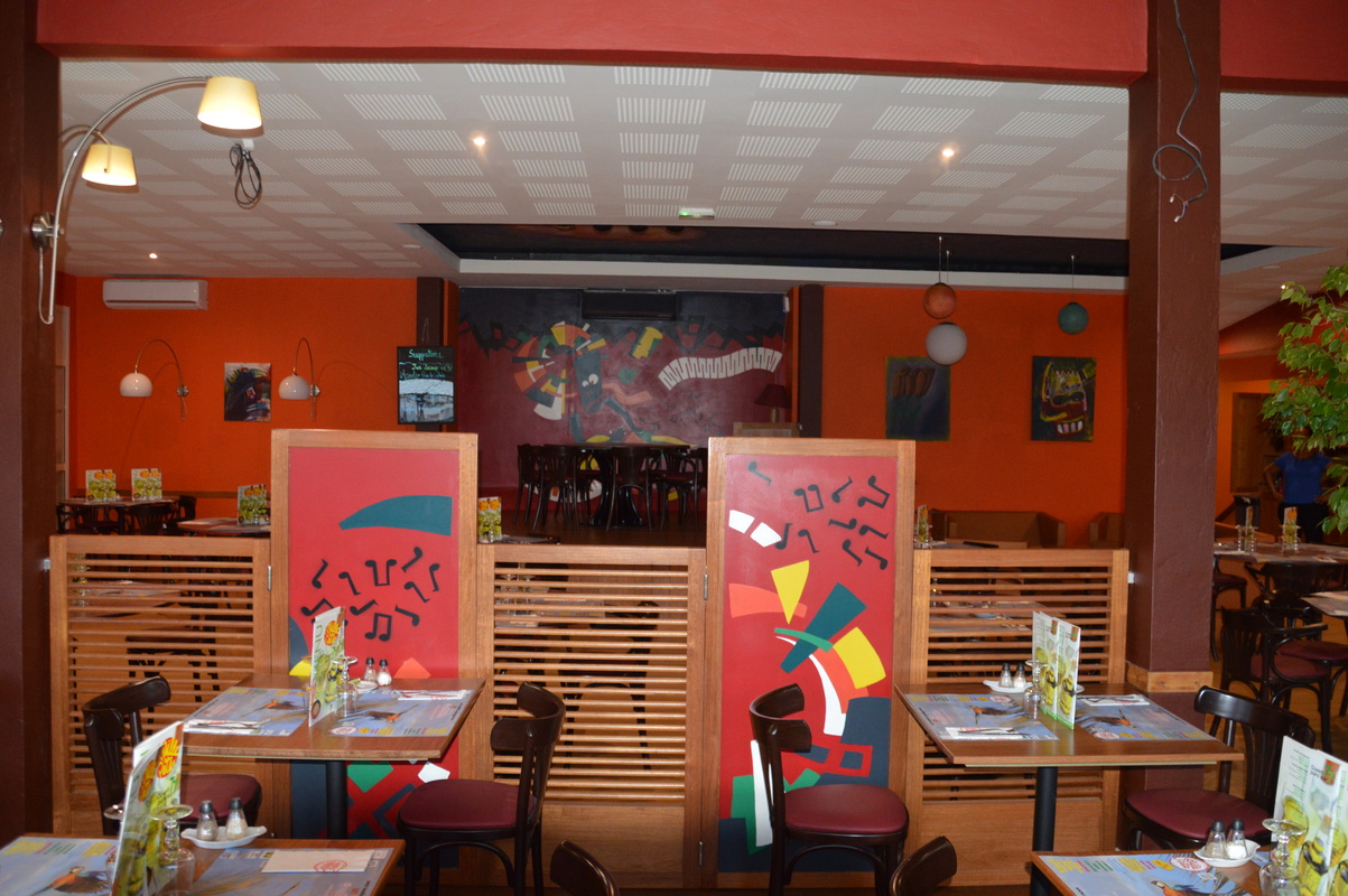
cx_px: 674
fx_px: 1122
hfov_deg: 62.0
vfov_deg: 43.5
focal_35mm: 30
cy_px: 448
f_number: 3.5
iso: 1250
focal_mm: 20
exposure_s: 1/60
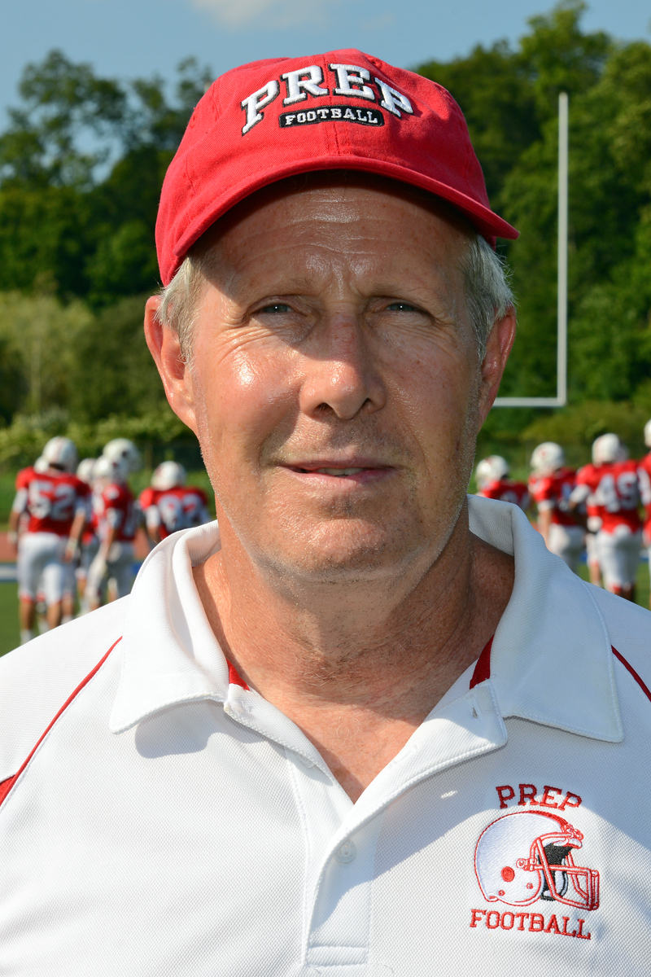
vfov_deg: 28.8
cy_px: 488
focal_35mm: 70
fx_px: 1899
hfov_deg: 19.5
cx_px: 326
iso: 200
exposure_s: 1/250
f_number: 16
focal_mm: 70
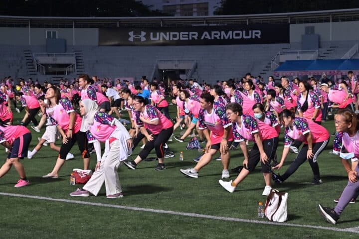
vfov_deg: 15.7
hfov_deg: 23.4
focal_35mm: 87
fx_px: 868
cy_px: 120
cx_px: 180
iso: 1000
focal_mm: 58
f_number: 6.3
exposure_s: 1/125
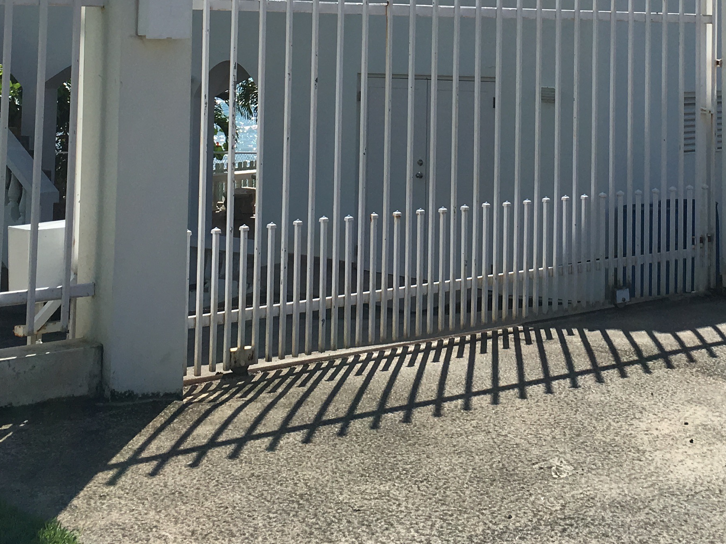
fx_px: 1363
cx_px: 475
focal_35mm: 65
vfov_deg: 21.6
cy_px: -35
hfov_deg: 29.6
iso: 25
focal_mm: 4.15
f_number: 2.2
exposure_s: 1/2404
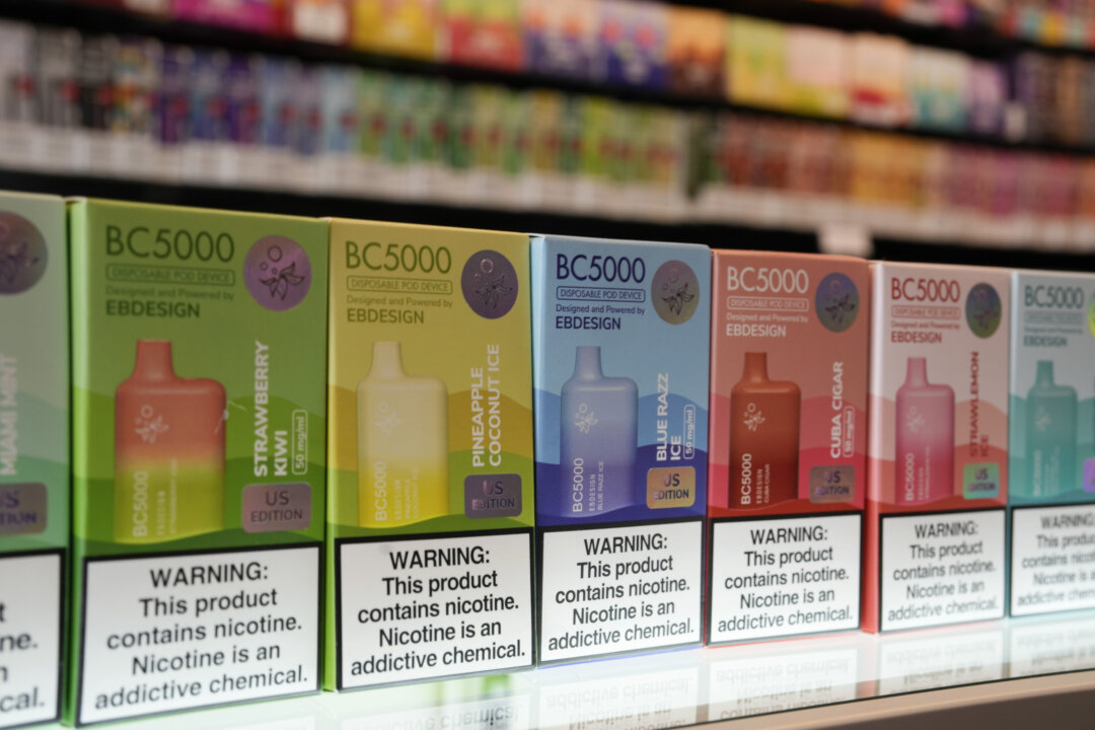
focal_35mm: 50
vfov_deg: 27.0
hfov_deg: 39.6
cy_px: 365
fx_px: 1521
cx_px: 548
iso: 400
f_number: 9
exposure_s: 1/30
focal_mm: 50
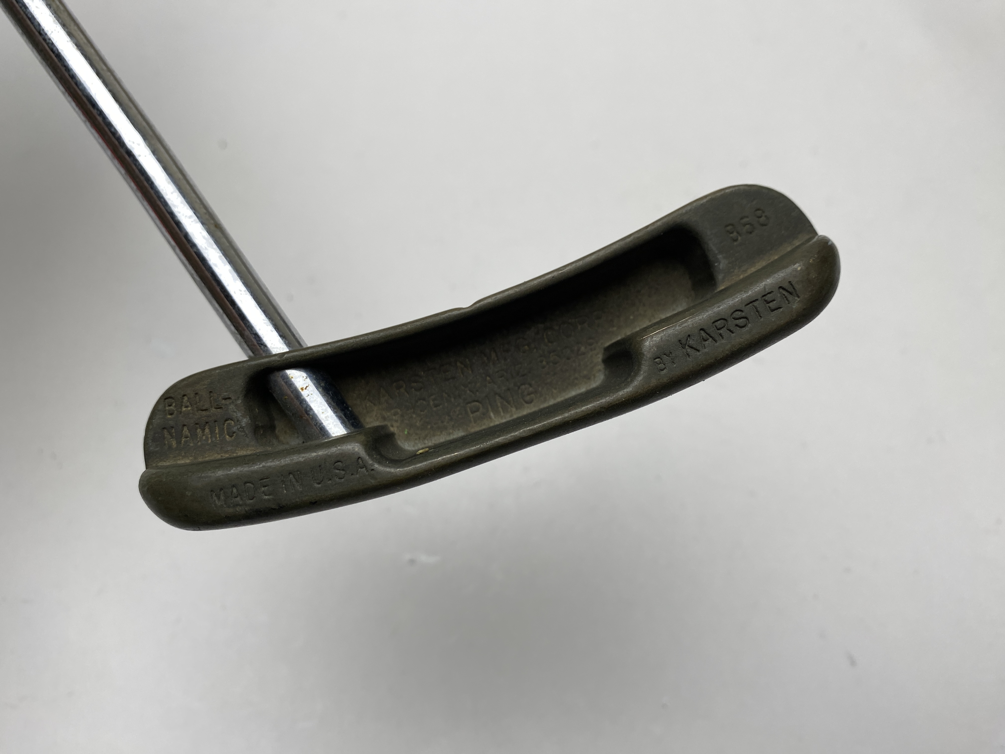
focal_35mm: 26
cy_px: 377
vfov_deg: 53.1
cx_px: 502
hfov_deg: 67.3
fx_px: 755
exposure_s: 1/431
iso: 32
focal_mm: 4.25
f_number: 1.8
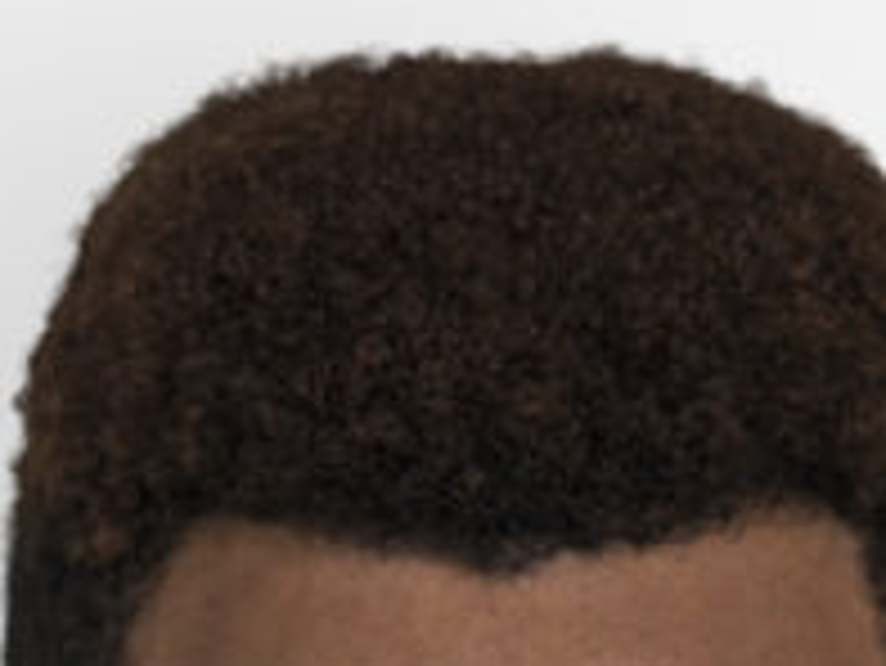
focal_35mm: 283
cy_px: 1433
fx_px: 7248
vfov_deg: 5.1
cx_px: 549
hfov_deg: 7.0
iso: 125
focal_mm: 58
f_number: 2.8
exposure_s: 1/200
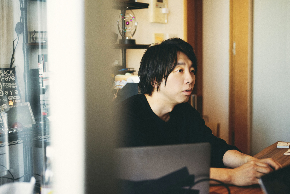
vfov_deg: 24.6
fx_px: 443
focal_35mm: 55
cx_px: 145
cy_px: 97
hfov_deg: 36.2
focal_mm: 55
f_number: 2.8
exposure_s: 1/125
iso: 320
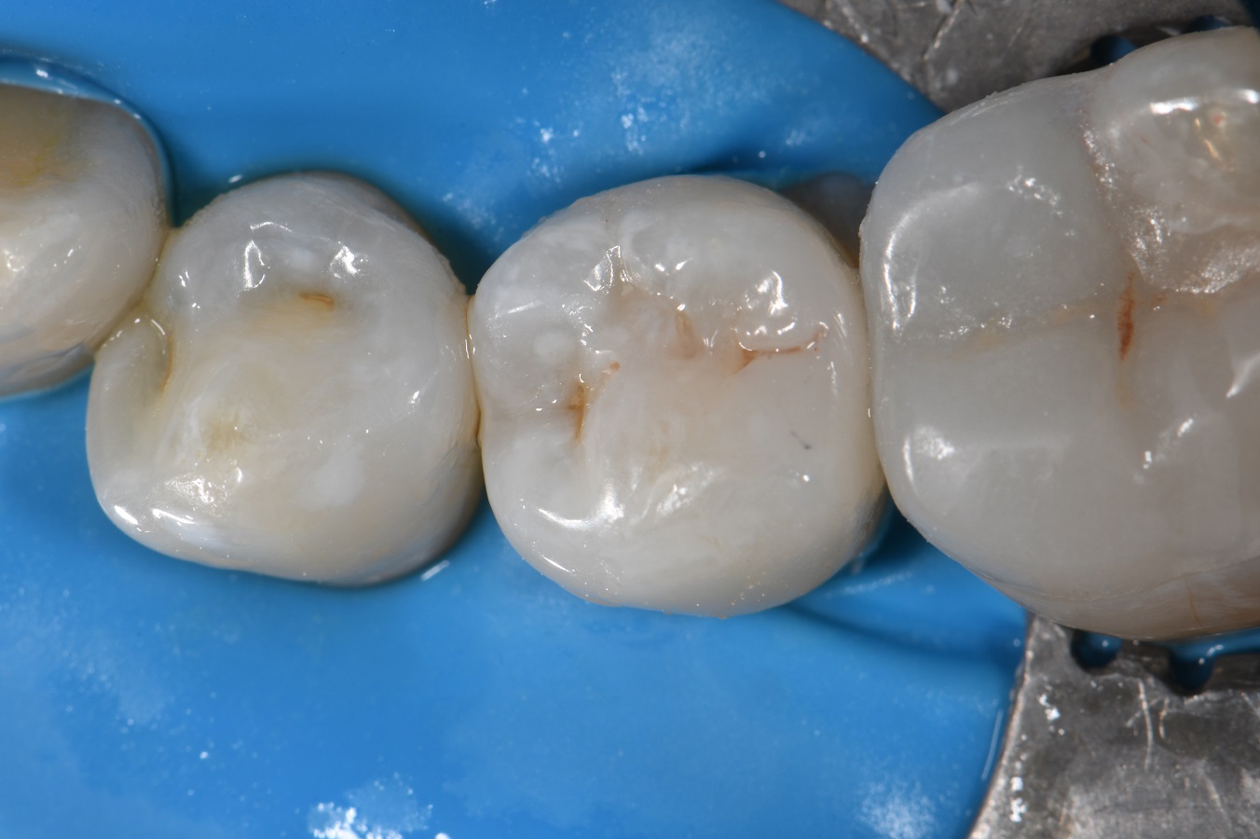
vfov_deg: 8.7
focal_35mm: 157
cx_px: 630
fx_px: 5492
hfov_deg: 13.1
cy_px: 420
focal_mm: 105
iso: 200
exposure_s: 1/160
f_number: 32
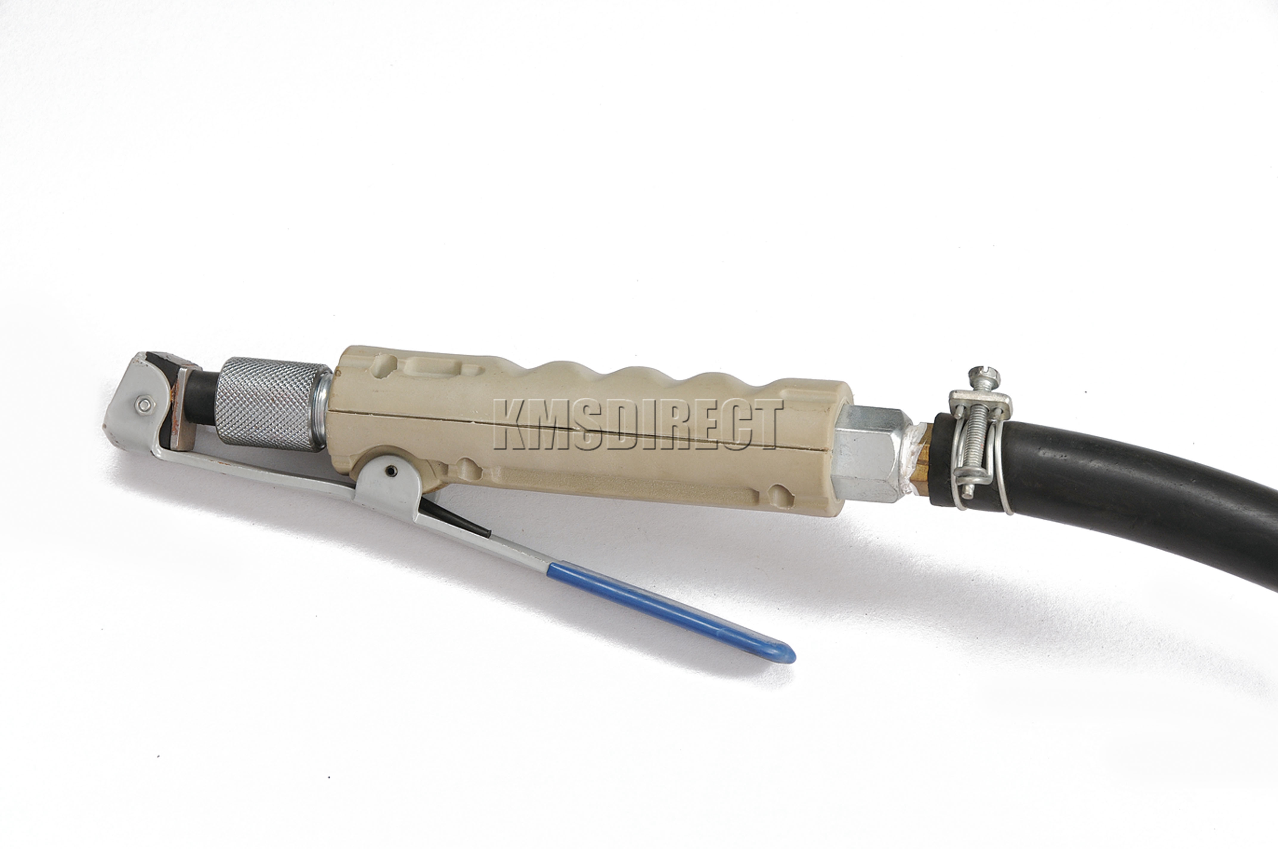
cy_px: 424
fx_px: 4786
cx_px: 639
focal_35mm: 135
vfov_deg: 10.1
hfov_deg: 15.2
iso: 200
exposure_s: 1/125
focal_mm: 90
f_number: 13
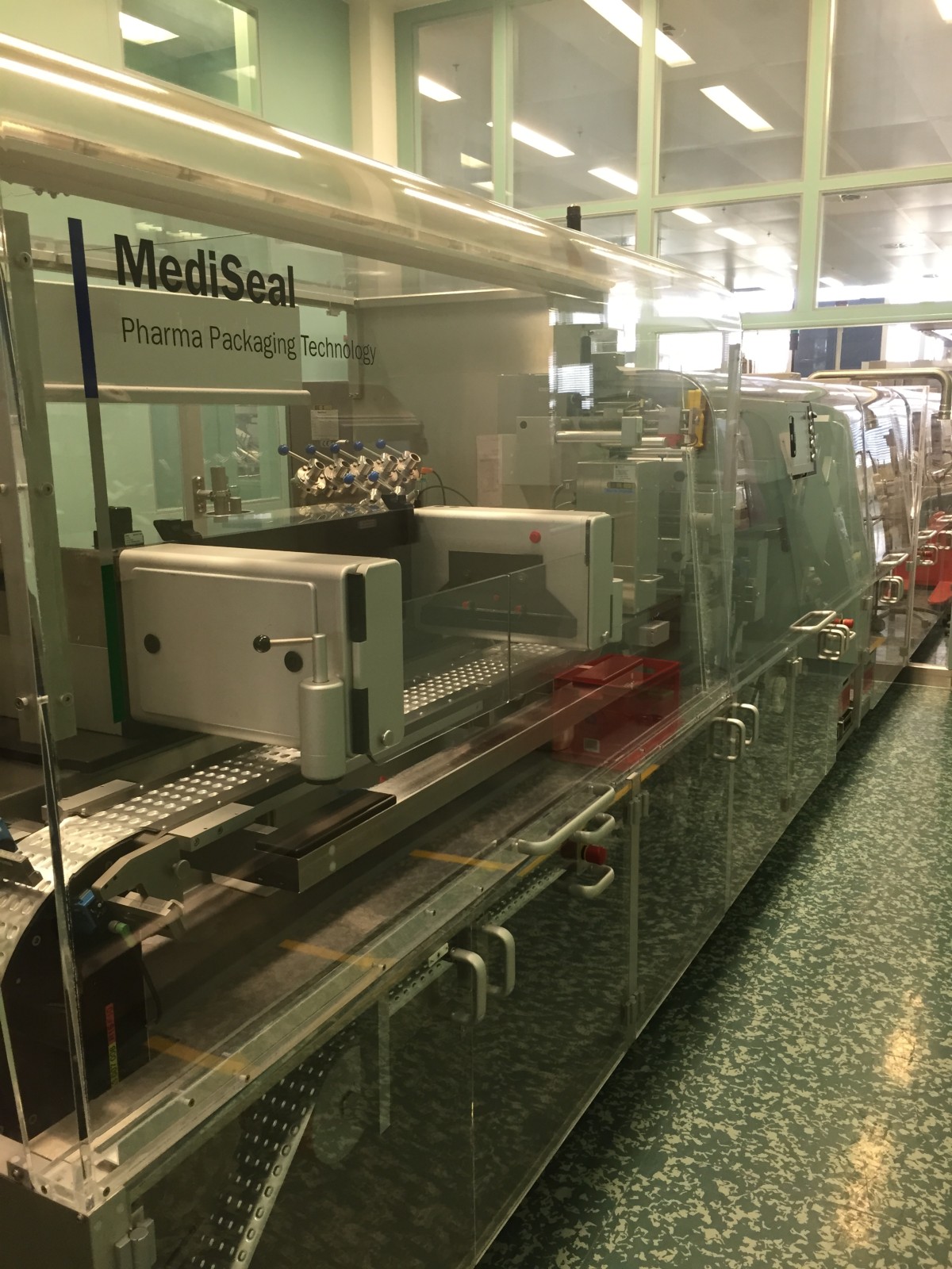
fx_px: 1063
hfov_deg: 48.2
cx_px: 476
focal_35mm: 29
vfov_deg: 61.7
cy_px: 634
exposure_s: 1/30
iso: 100
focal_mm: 4.15
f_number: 2.2
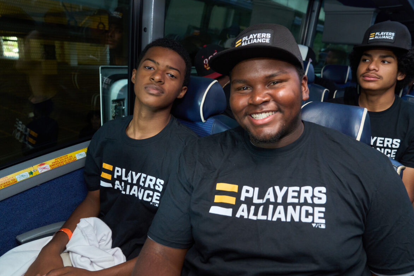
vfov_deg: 49.6
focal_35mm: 26
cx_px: 224
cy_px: 136
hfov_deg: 69.3
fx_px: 299
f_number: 4
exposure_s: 1/160
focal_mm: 24
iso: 3200
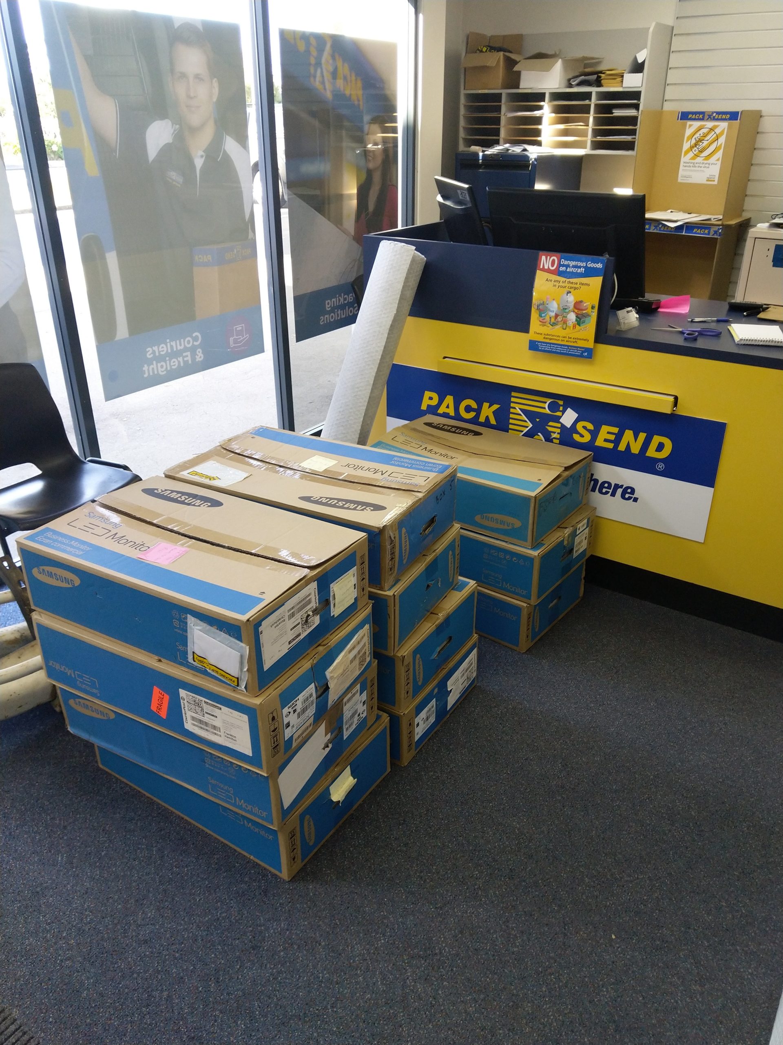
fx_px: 754
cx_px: 392
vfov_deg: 69.4
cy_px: 522
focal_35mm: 25
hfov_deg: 54.9
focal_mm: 4.28
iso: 100
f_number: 1.75
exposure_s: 1/100
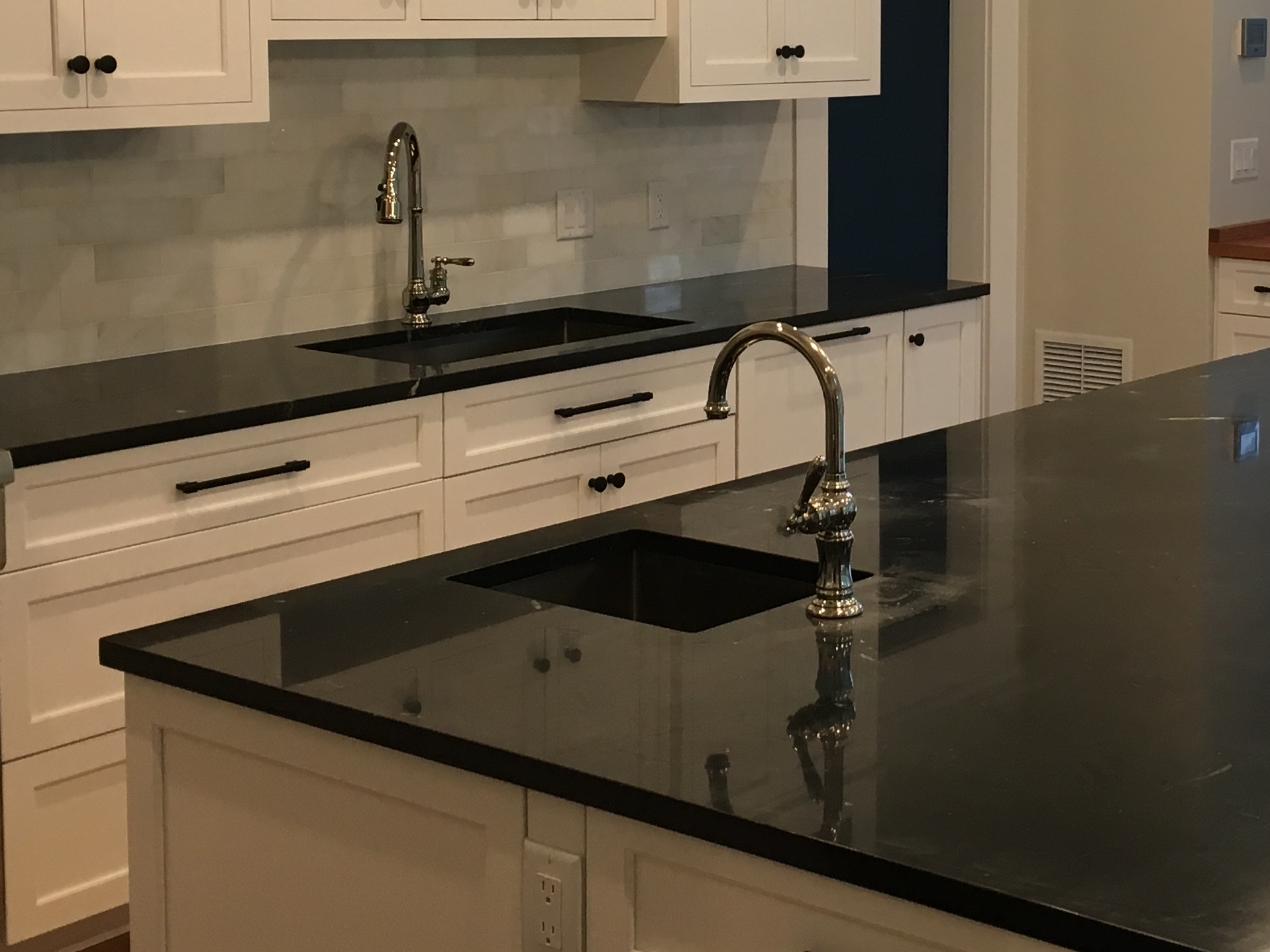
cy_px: 236
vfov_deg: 23.8
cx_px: 939
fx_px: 2238
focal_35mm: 61
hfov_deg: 31.2
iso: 64
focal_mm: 4.15
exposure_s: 1/30
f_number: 2.2
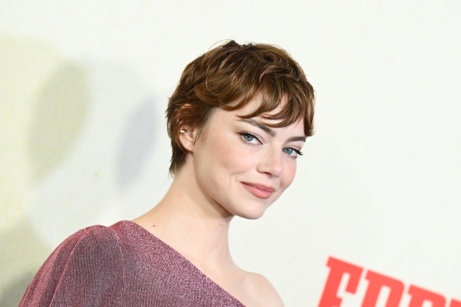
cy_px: 154
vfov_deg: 8.8
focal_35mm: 155
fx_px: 1983
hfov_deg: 13.3
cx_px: 230
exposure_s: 1/400
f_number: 4.5
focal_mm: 155
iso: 3200
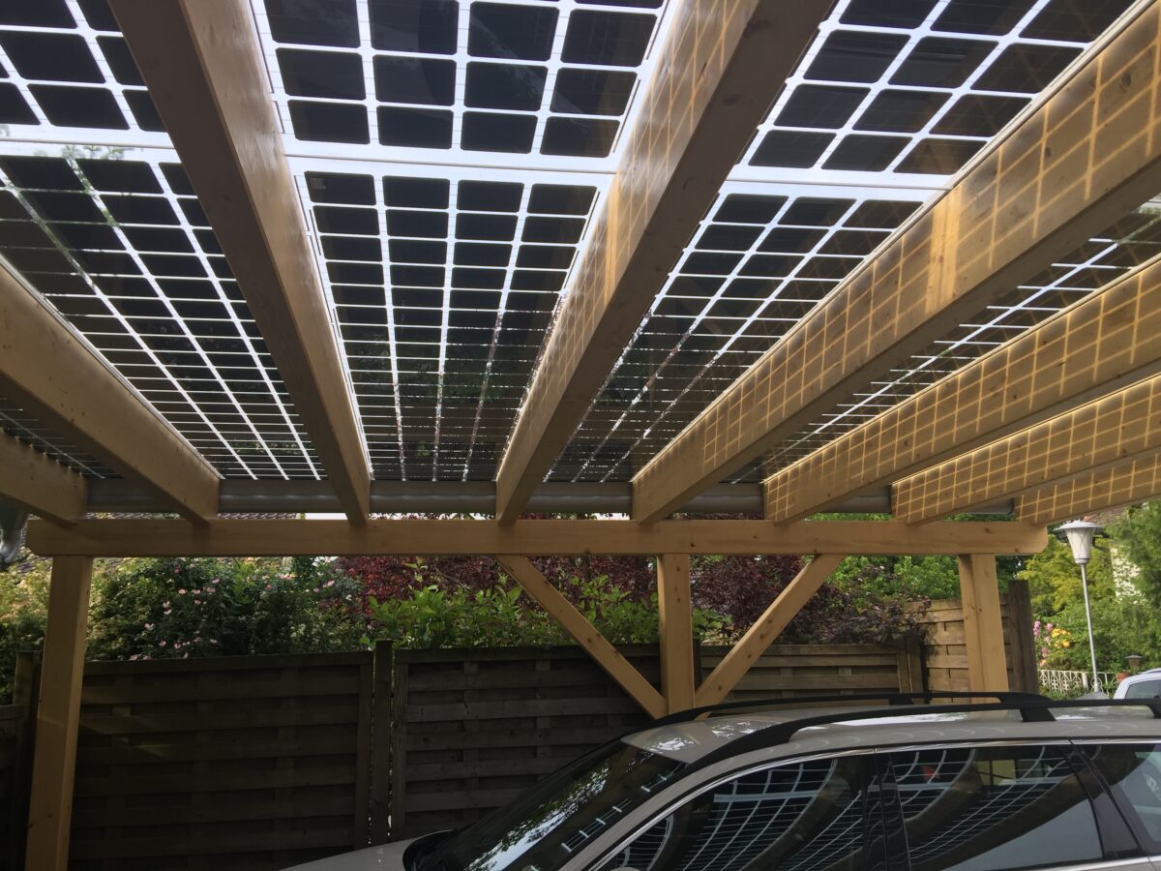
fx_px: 973
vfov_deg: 48.2
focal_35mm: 29
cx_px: 580
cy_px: 436
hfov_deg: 61.7
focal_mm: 4.15
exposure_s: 1/289
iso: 32
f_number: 2.2
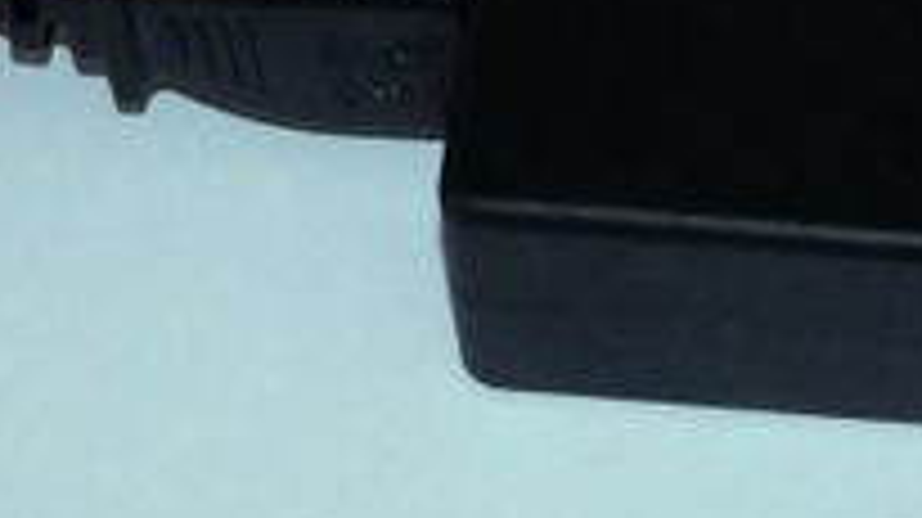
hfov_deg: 7.7
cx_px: 900
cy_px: -266
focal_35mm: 278
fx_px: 6792
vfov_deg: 4.3
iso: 1250
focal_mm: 27
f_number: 4.6
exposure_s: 1/100
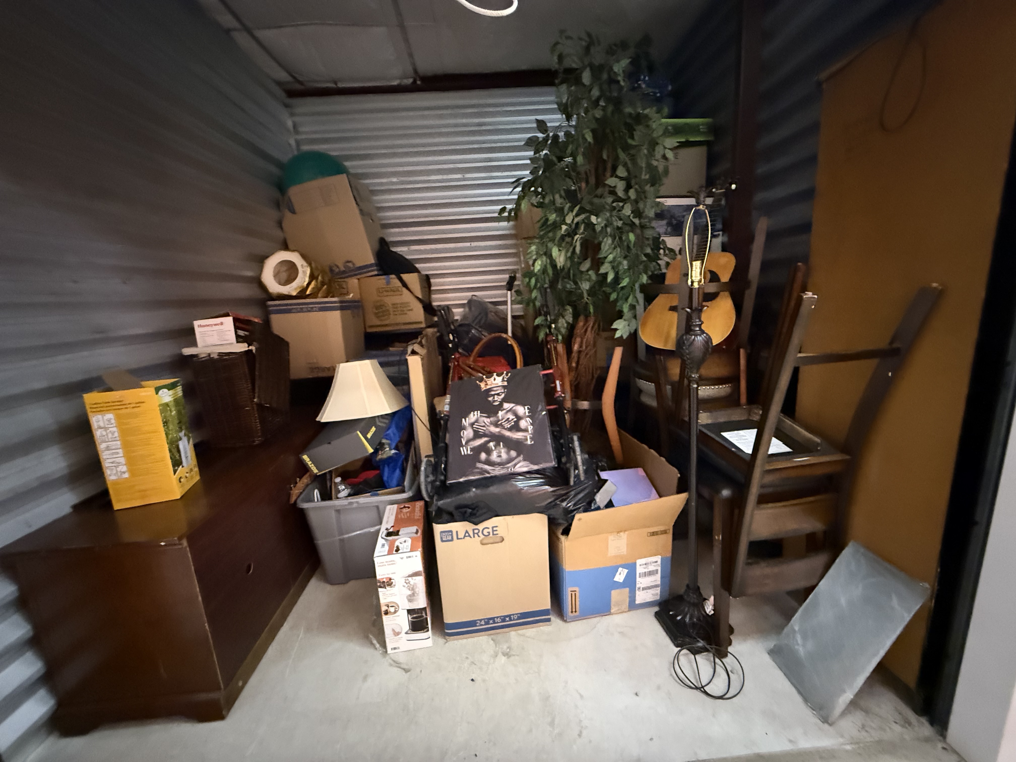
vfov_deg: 85.7
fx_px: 411
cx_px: 508
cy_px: 381
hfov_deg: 102.1
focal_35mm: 14
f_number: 2.2
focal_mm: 2.22
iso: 1600
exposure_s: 1/30
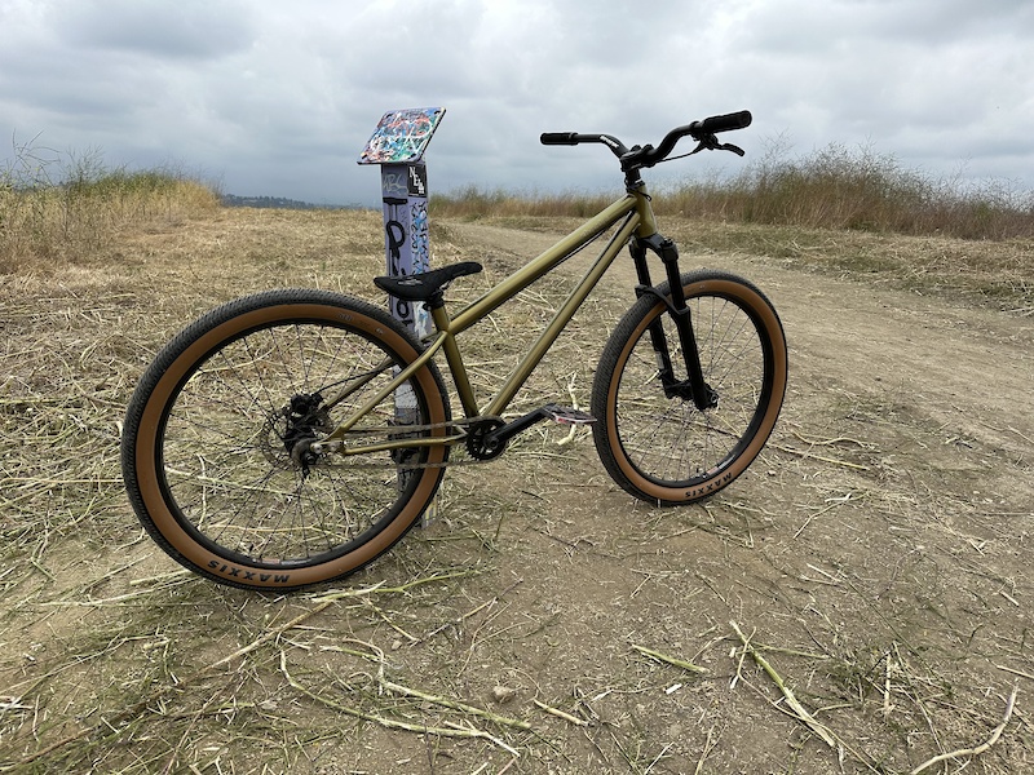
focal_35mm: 24
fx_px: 717
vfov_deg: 56.8
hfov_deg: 71.6
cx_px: 517
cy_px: 388
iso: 80
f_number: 1.78
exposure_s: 1/2882
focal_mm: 6.86
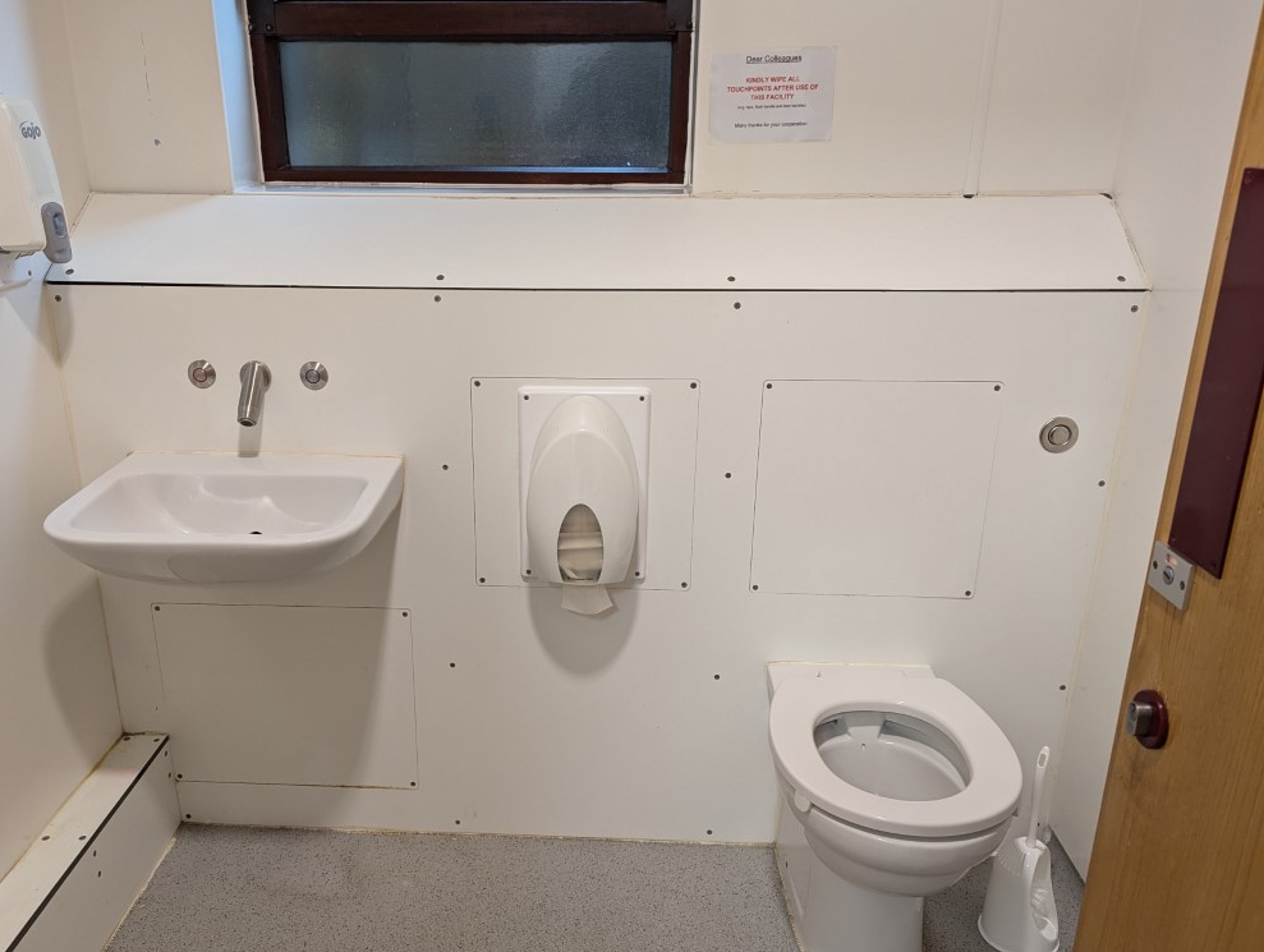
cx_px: 546
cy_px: 500
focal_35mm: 29
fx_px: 1061
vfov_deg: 48.3
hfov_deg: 61.3
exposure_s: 1/25
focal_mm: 6.81
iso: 169
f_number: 1.85
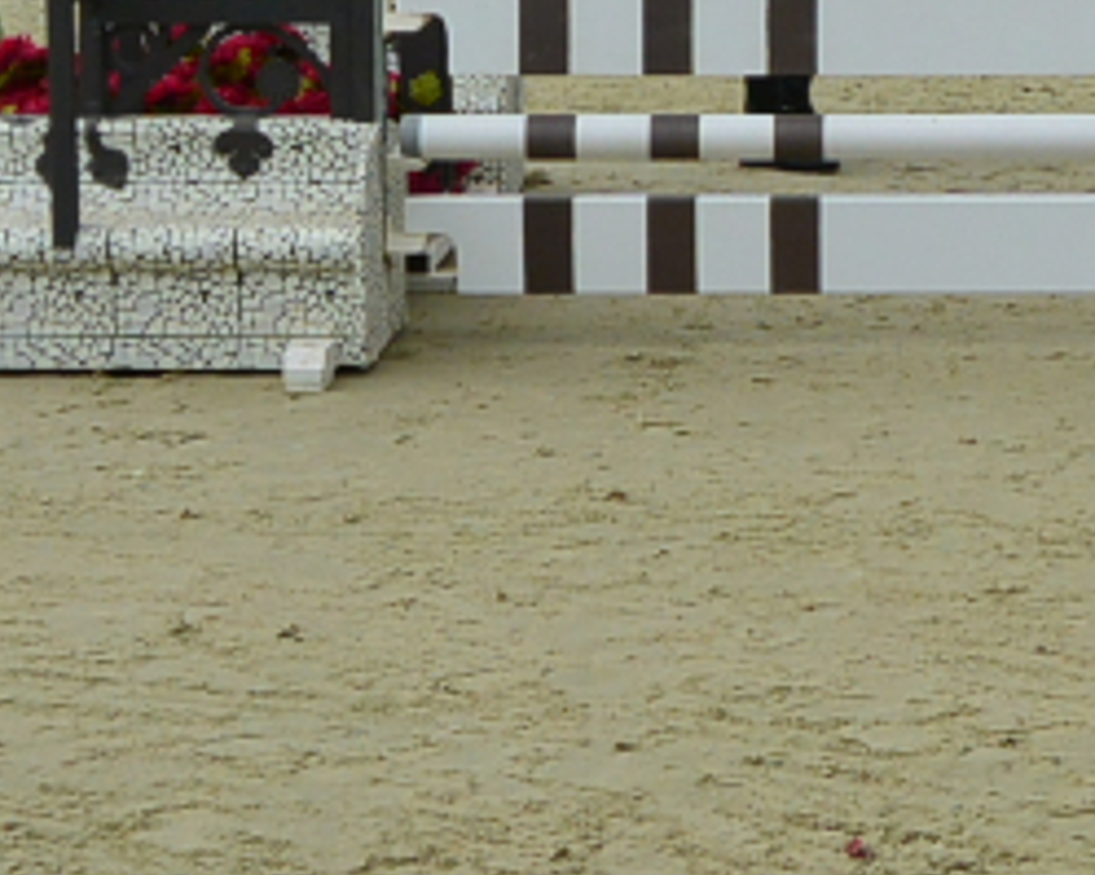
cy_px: -95
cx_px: 1179
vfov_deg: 13.9
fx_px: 3499
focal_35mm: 108
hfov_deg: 17.2
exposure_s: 1/1000
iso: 160
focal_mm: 10.7
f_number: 5
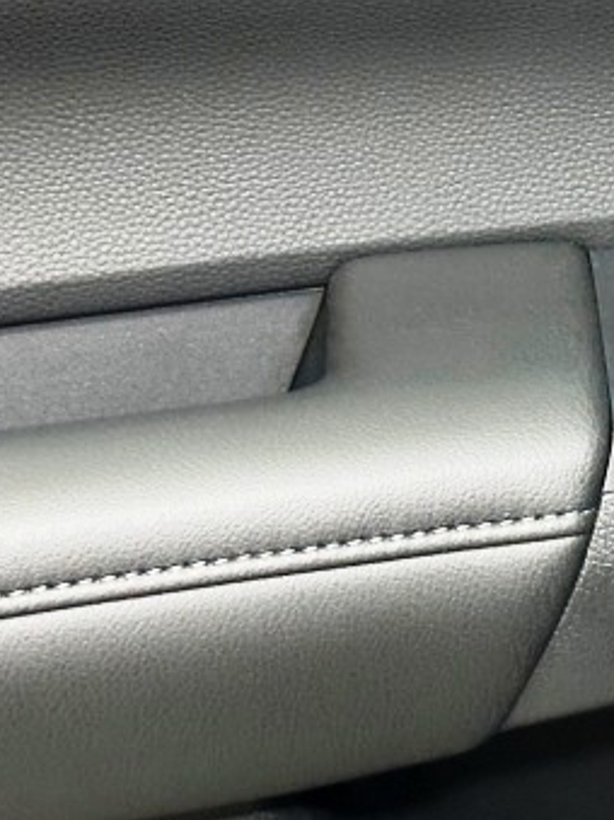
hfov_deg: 9.9
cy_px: 186
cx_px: 916
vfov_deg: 13.6
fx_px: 3431
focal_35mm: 145
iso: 640
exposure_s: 1/24
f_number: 1.78
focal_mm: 6.86
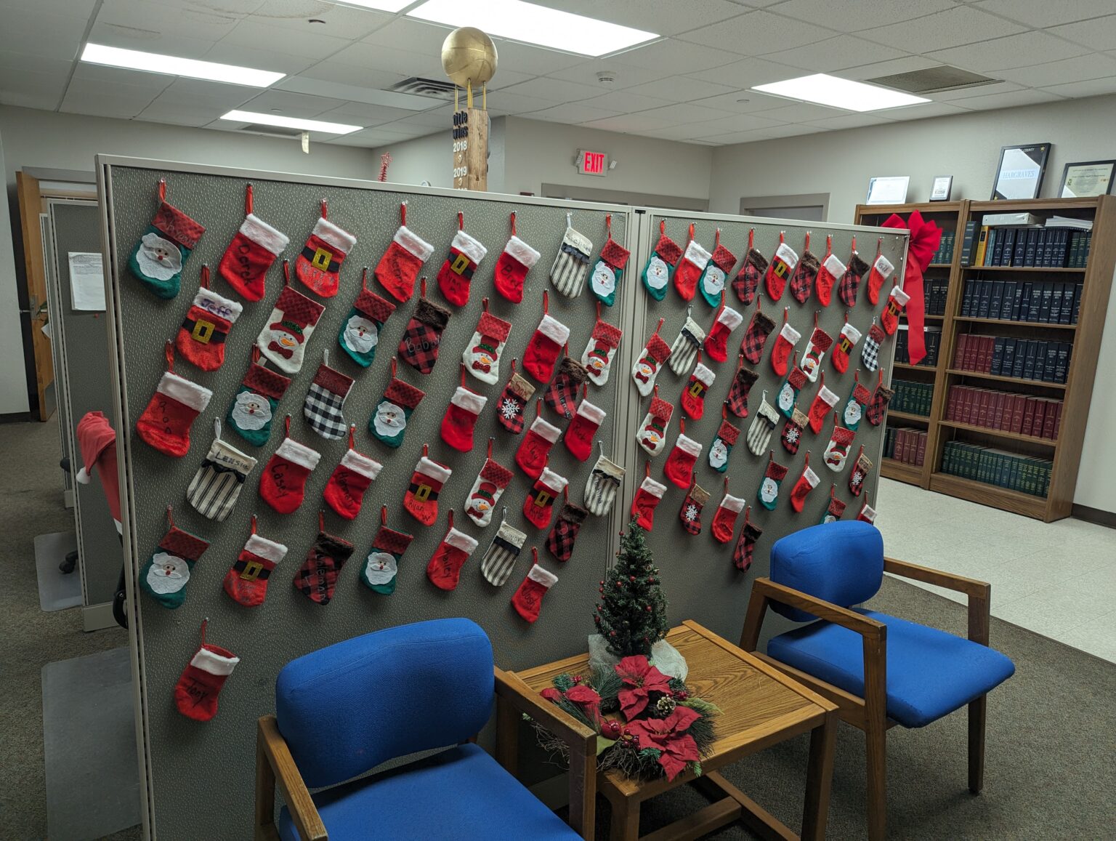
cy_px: 420
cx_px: 558
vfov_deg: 56.9
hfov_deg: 71.5
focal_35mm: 24
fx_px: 775
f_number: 1.85
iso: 98
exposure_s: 1/60
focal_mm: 6.81
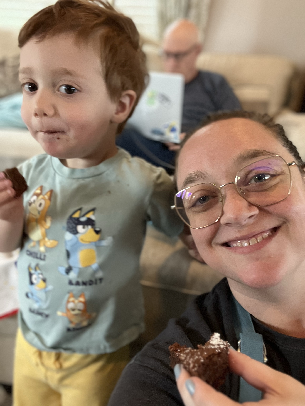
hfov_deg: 46.8
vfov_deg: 60.0
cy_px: 203
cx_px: 152
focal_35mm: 30
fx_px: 352
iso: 400
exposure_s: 1/40
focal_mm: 2.71
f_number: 2.2
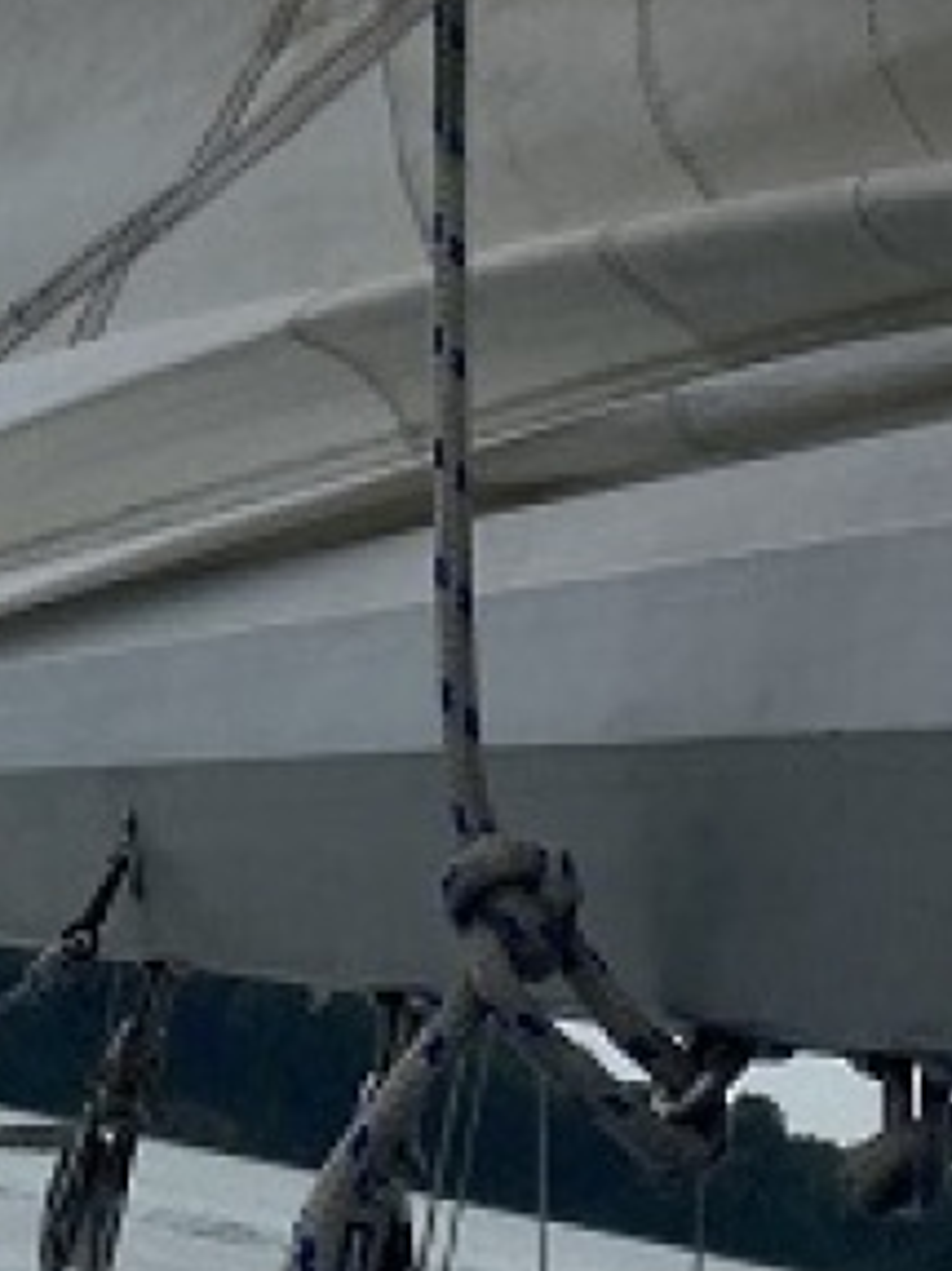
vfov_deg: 17.3
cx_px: 726
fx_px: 3596
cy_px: -833
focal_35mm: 98
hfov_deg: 15.0
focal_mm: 4.25
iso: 32
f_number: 1.8
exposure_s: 1/14286
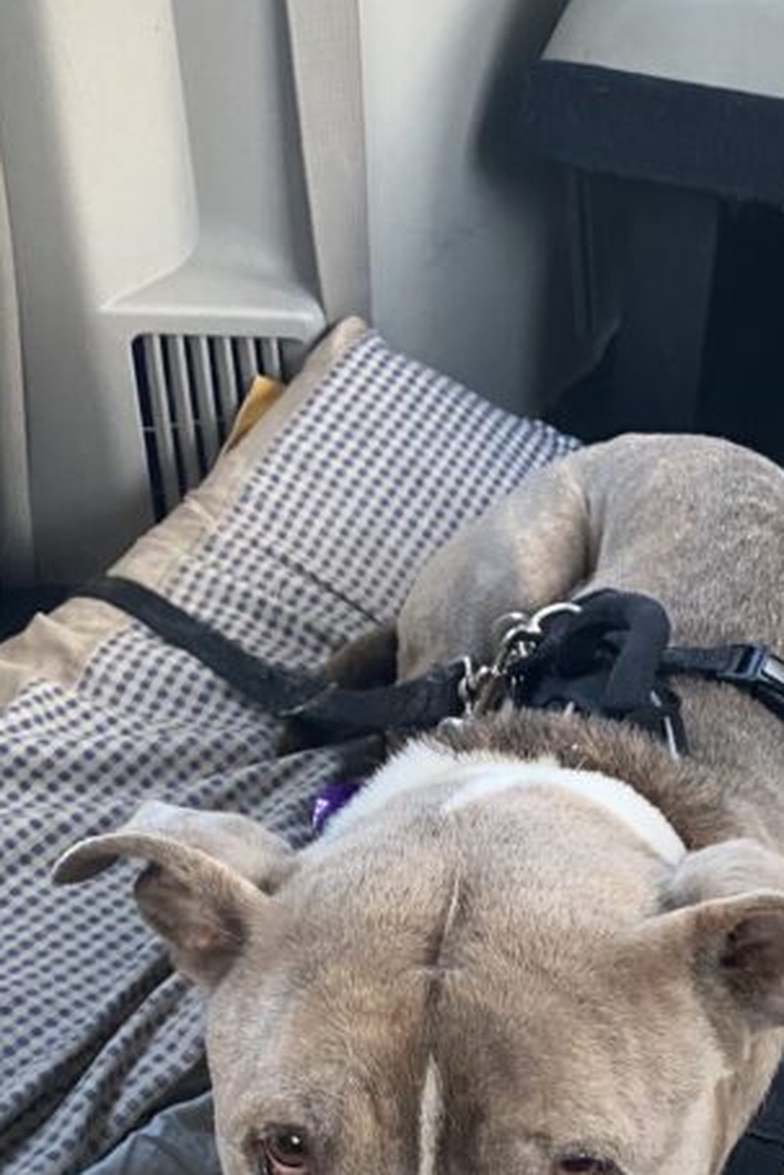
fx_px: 1991
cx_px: 530
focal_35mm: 61
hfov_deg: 22.2
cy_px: 1012
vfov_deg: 31.6
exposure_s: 1/40
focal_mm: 4.25
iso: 400
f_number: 1.8
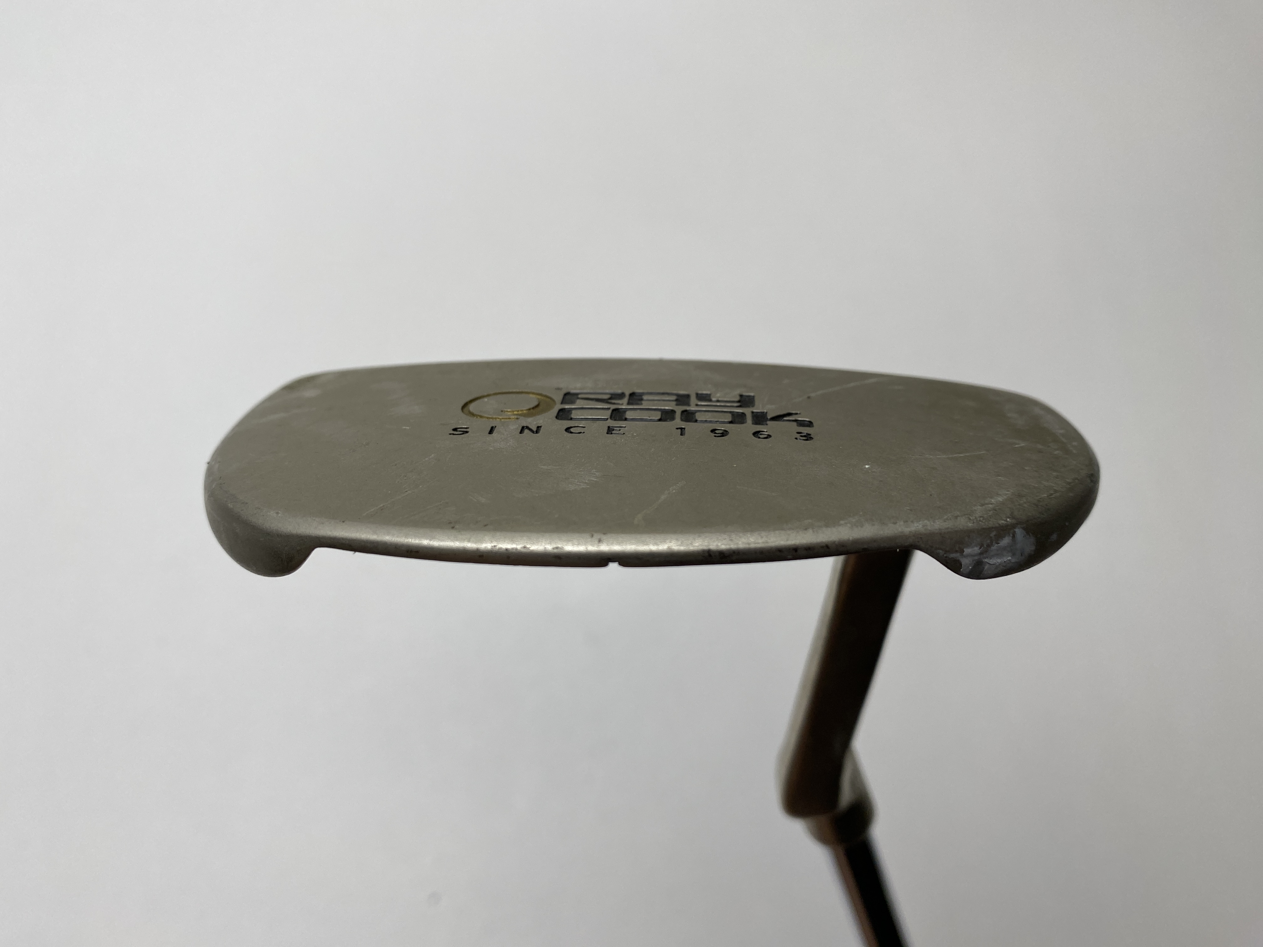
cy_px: 474
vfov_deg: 53.1
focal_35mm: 26
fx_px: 949
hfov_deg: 67.3
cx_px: 632
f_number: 1.8
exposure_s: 1/432
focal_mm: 4.25
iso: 32
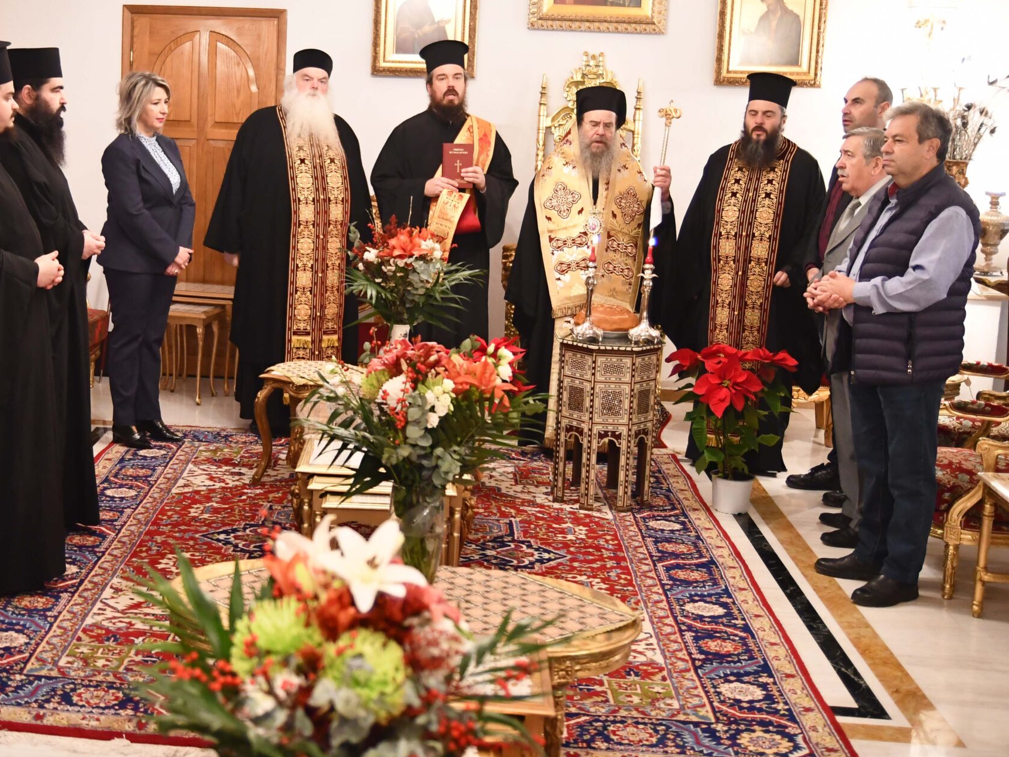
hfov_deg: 27.5
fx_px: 2040
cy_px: 293
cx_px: 298
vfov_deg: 21.0
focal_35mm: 70
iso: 2200
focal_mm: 32
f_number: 2.8
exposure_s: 1/125
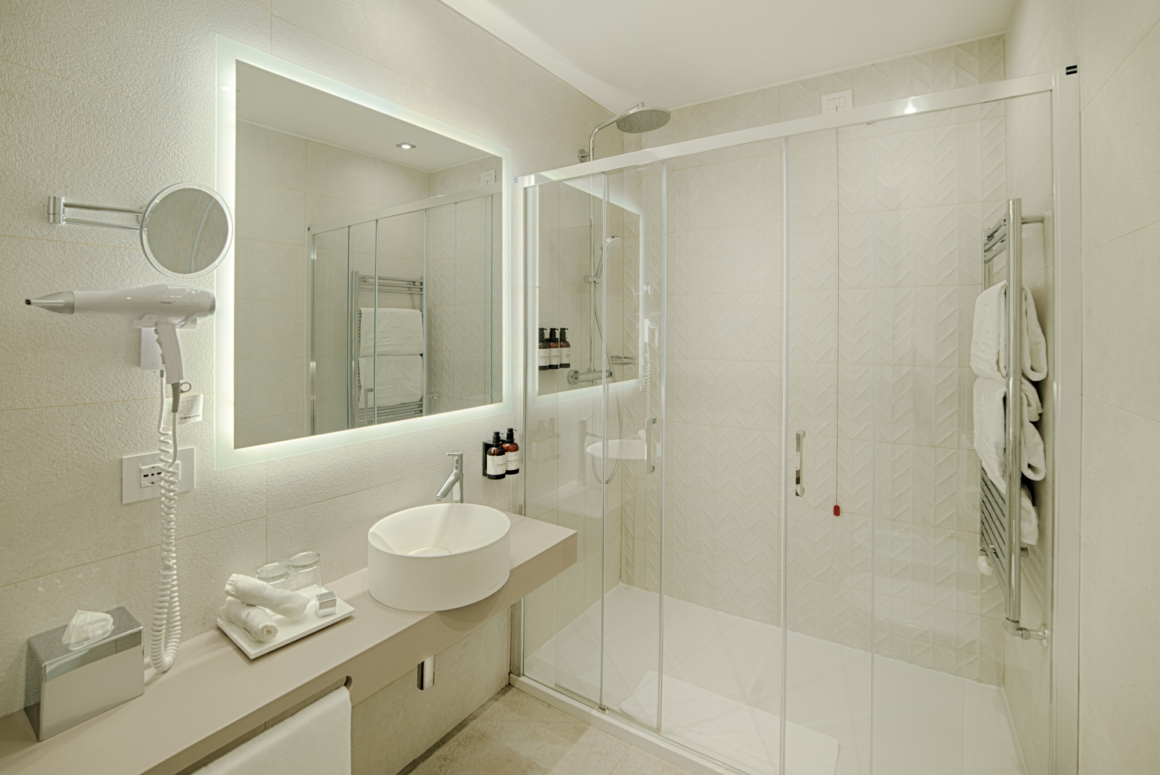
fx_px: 451
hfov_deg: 104.2
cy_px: 388
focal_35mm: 14
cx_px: 580
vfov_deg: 81.3
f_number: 7.1
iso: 31
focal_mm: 14
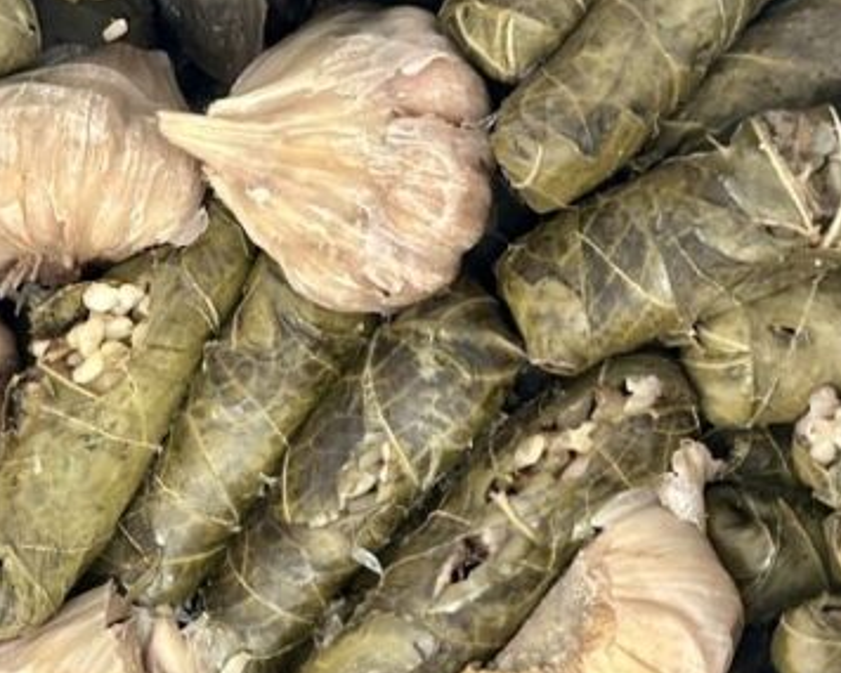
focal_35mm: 59
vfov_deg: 25.5
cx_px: 357
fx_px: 1469
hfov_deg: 31.9
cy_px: 510
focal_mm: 6.86
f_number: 1.78
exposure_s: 1/40
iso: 640
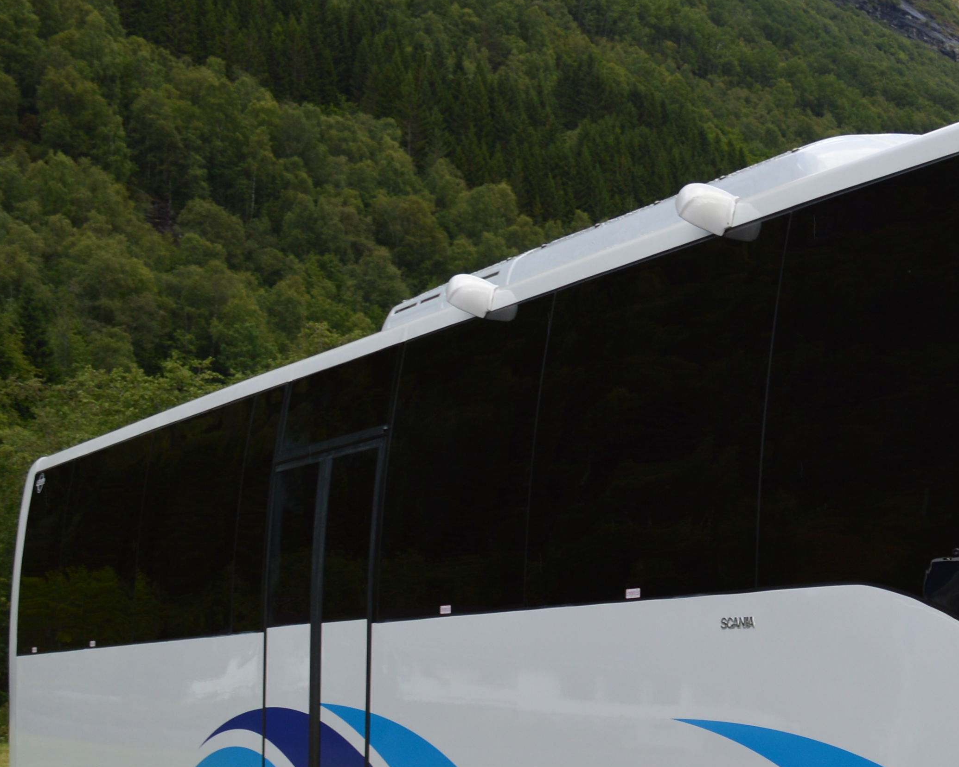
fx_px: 2555
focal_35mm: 90
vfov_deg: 16.8
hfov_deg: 19.9
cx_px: 1161
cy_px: 720
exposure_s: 1/200
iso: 100
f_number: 7.1
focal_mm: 22
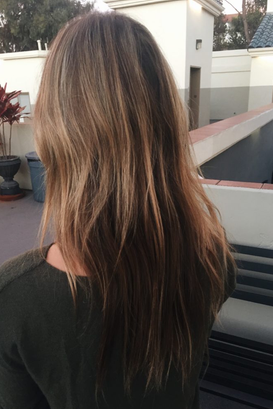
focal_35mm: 31
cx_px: 129
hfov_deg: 42.3
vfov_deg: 60.3
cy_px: 210
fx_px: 353
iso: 125
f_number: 2.2
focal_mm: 4.15
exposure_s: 1/30
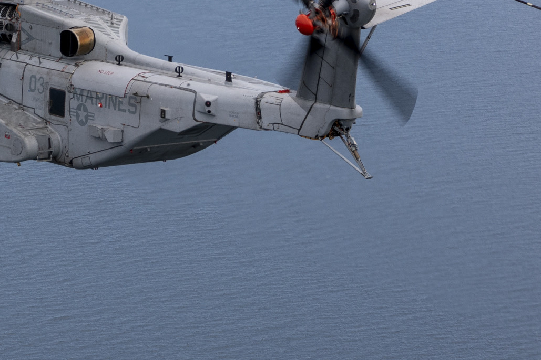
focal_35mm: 196
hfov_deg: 10.4
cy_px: -100
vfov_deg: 6.9
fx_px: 2945
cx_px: -72
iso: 100
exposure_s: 1/200
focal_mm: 70
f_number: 10
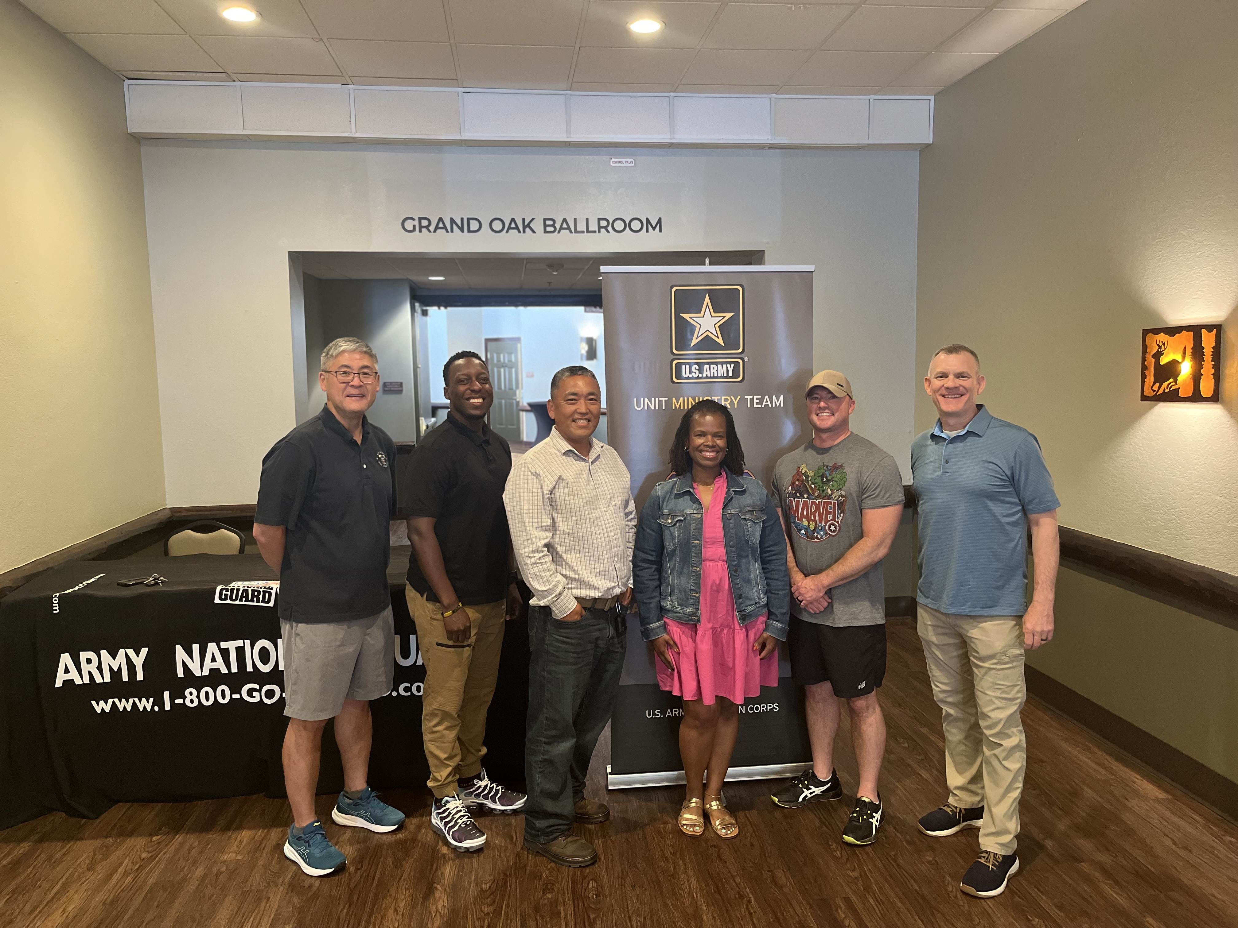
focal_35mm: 26
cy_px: 464
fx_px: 930
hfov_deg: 67.3
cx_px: 619
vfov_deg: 53.1
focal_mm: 5.1
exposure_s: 1/40
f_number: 1.6
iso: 500
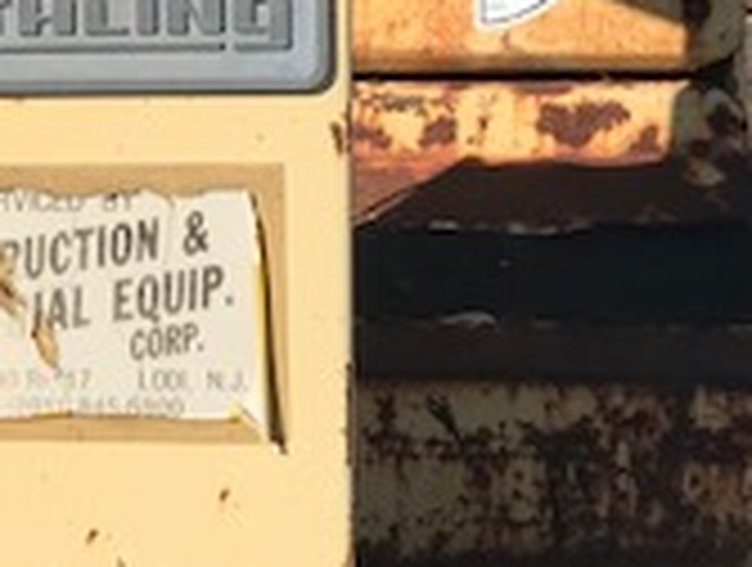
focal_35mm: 107
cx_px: 68
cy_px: 58
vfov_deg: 13.8
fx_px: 2329
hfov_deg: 18.0
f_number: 1.8
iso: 20
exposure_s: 1/4367
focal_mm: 3.99
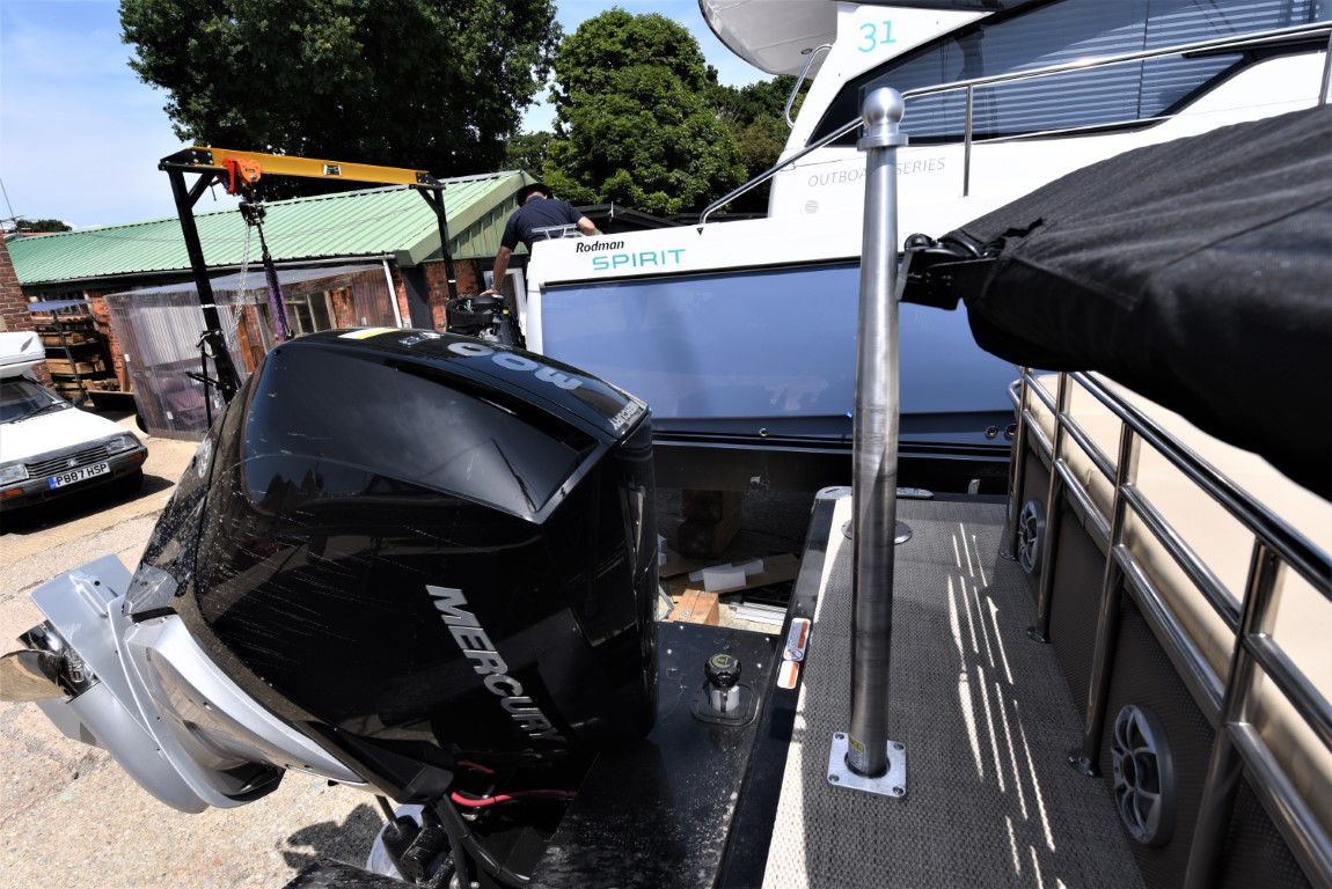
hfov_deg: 90.0
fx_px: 666
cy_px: 444
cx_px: 666
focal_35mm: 18
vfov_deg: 67.4
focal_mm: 18
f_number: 9
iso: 125
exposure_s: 1/320
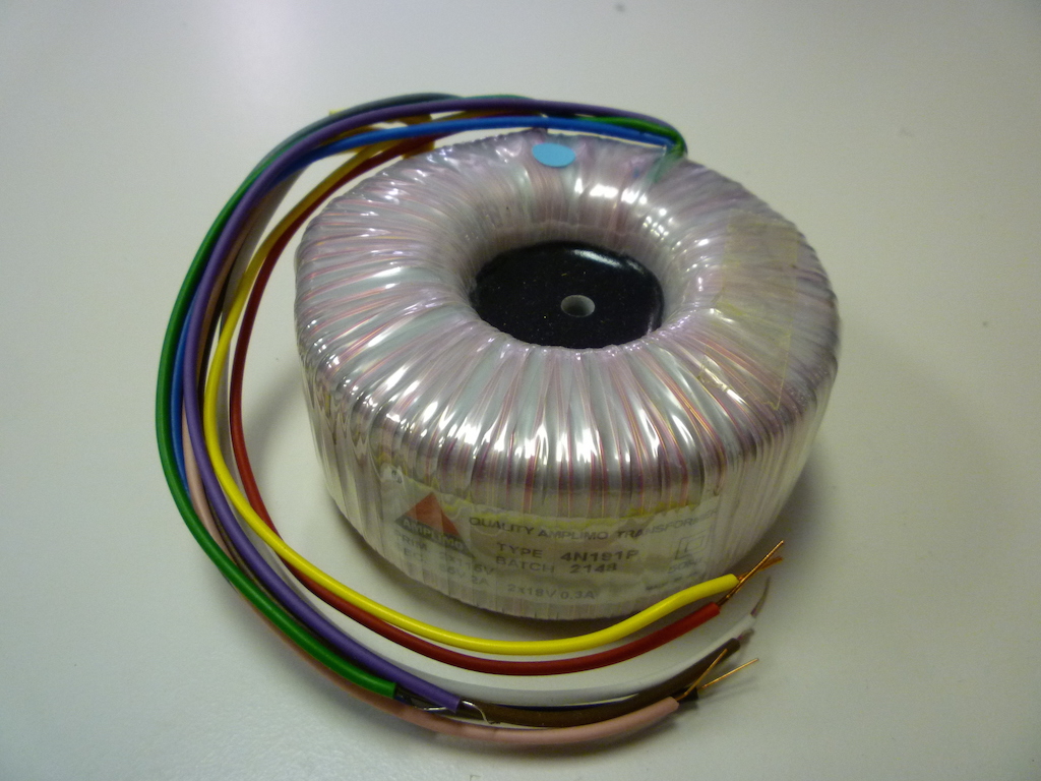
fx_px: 872
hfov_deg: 61.7
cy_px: 390
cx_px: 520
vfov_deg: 48.2
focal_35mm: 29
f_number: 3.3
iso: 320
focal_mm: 5.2
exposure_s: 1/30
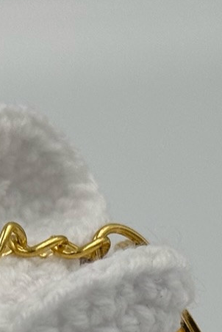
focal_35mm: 226
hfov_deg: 6.1
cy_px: 472
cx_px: 52
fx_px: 2090
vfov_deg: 8.9
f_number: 1.78
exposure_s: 1/1357
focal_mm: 6.86
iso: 64
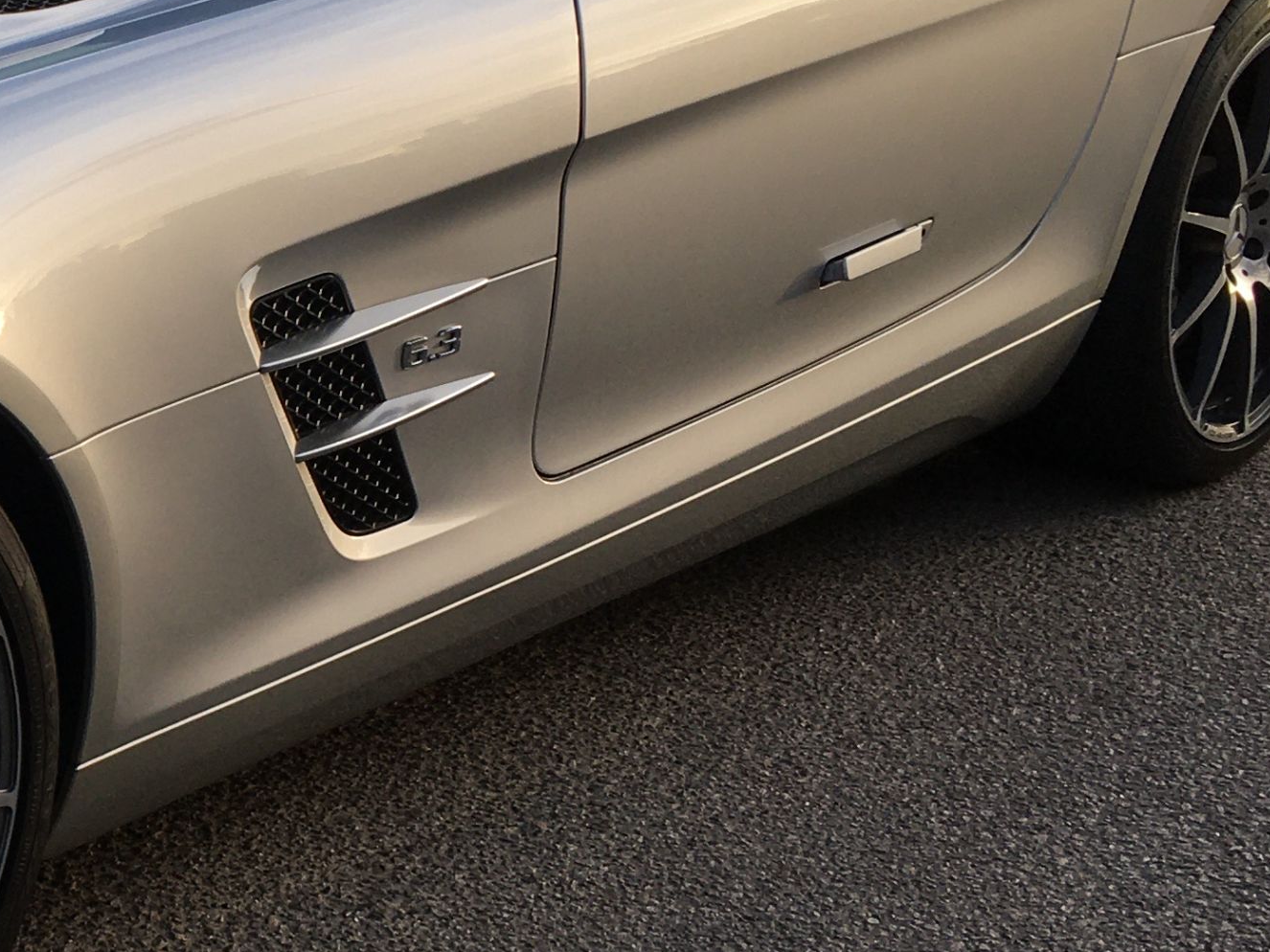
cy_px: 556
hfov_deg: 21.1
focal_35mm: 84
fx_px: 3081
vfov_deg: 17.6
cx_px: -388
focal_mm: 4.15
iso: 25
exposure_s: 1/268
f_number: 2.2
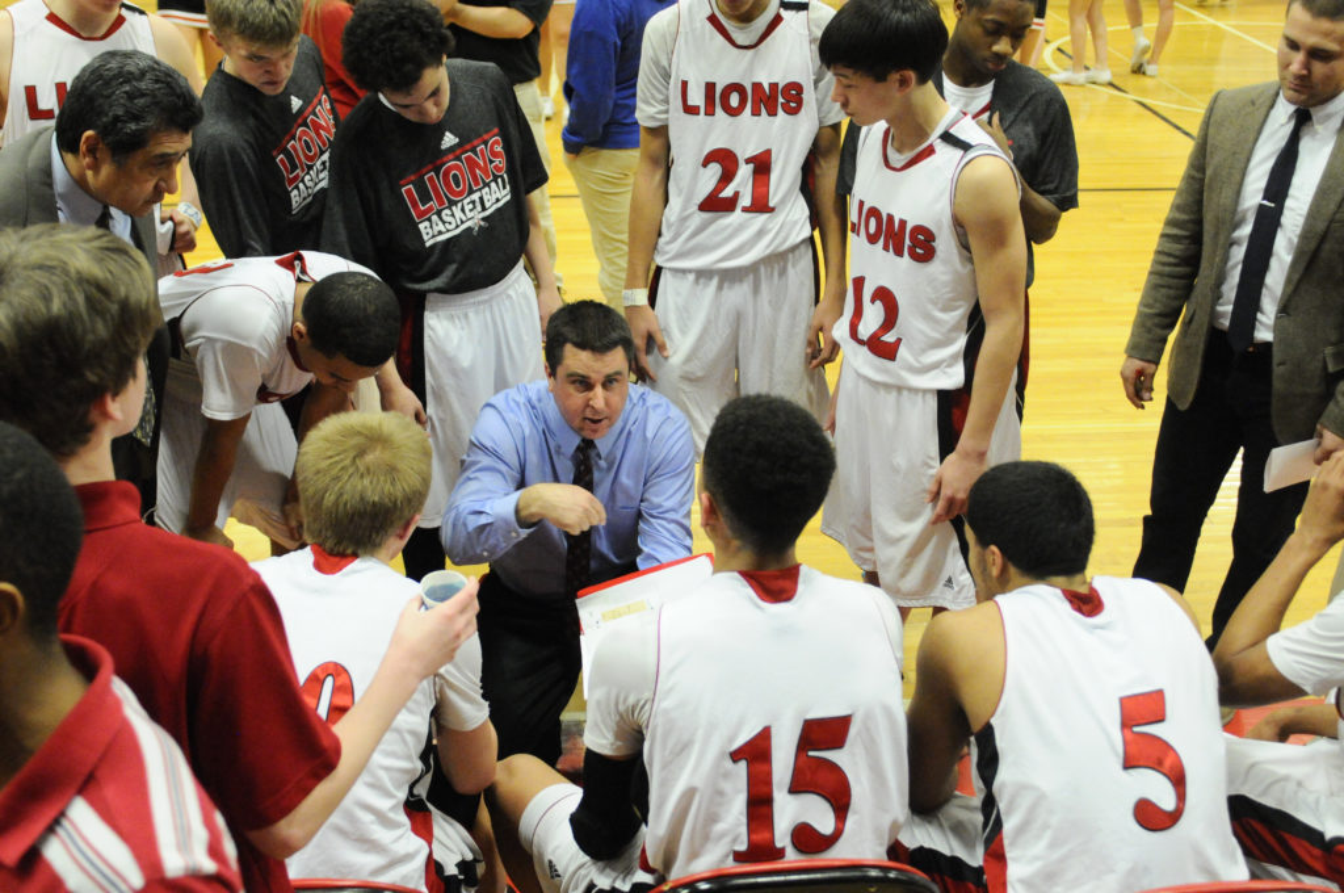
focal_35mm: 42
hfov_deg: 46.5
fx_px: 1566
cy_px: 446
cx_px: 672
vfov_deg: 31.8
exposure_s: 1/320
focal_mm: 28
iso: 3200
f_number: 3.5
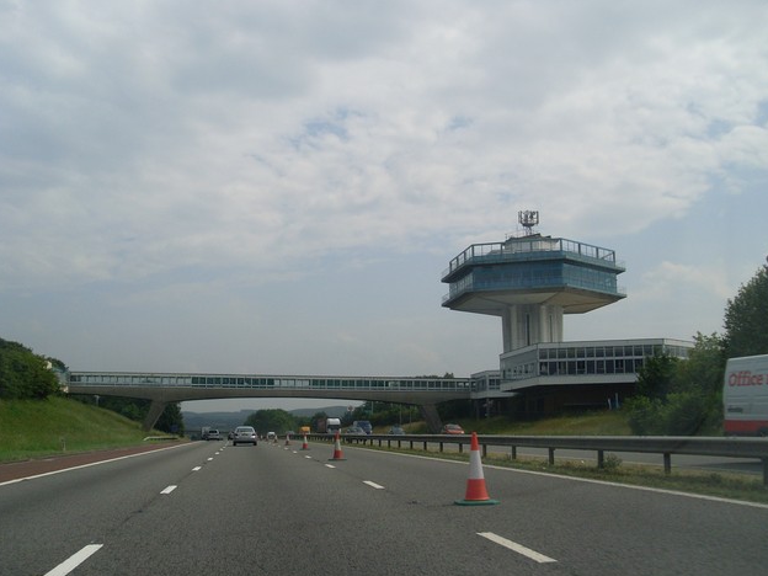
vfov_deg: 36.8
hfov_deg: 47.9
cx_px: 386
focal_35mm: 39
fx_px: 865
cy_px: 293
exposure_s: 1/500
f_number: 7.7
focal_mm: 6.3
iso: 100
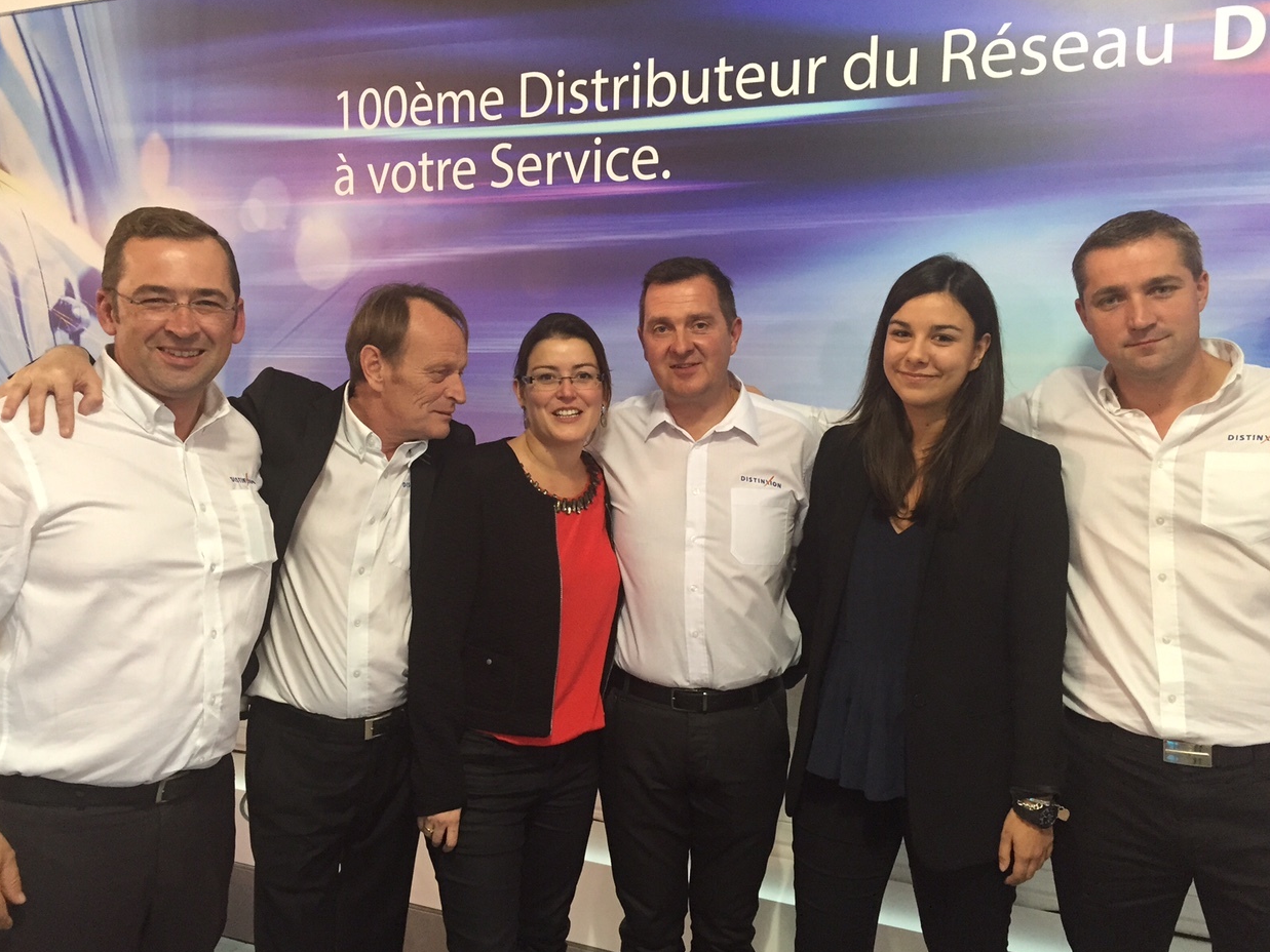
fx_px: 1101
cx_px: 614
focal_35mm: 30
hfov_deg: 59.9
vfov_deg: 46.8
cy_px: 481
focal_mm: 4.15
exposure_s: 1/33
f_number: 2.2
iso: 200
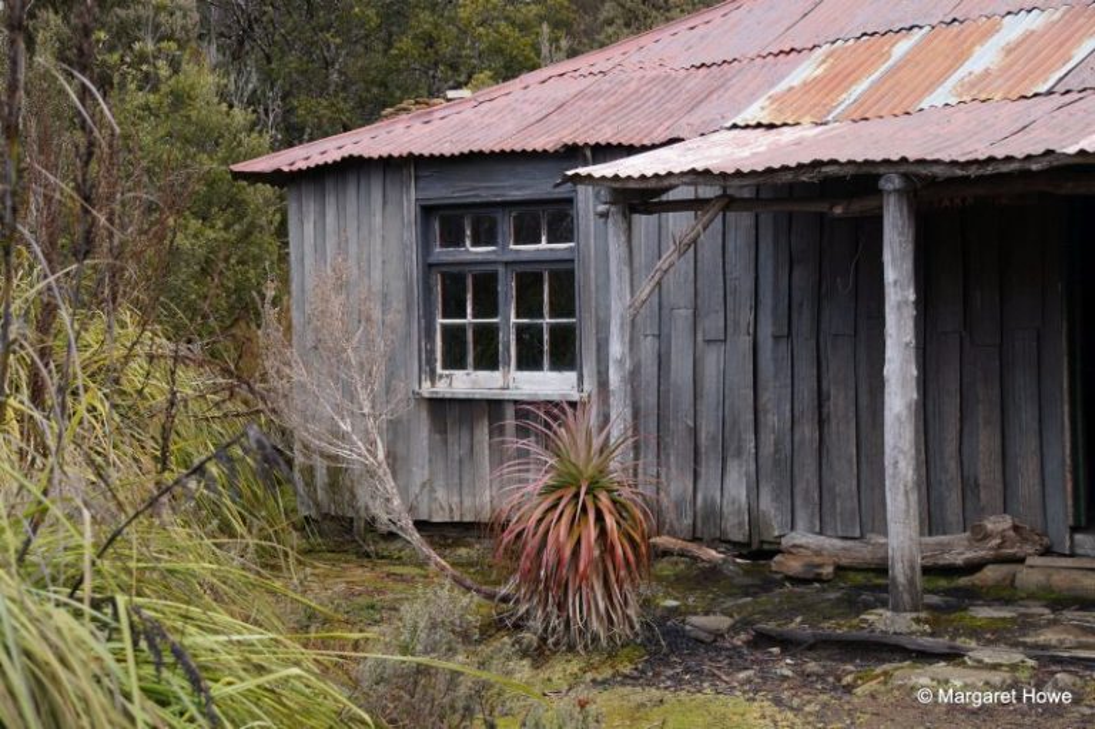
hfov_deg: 29.9
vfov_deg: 20.1
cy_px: 364
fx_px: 2052
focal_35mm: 68
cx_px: 548
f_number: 5
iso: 100
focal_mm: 45
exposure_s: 1/100
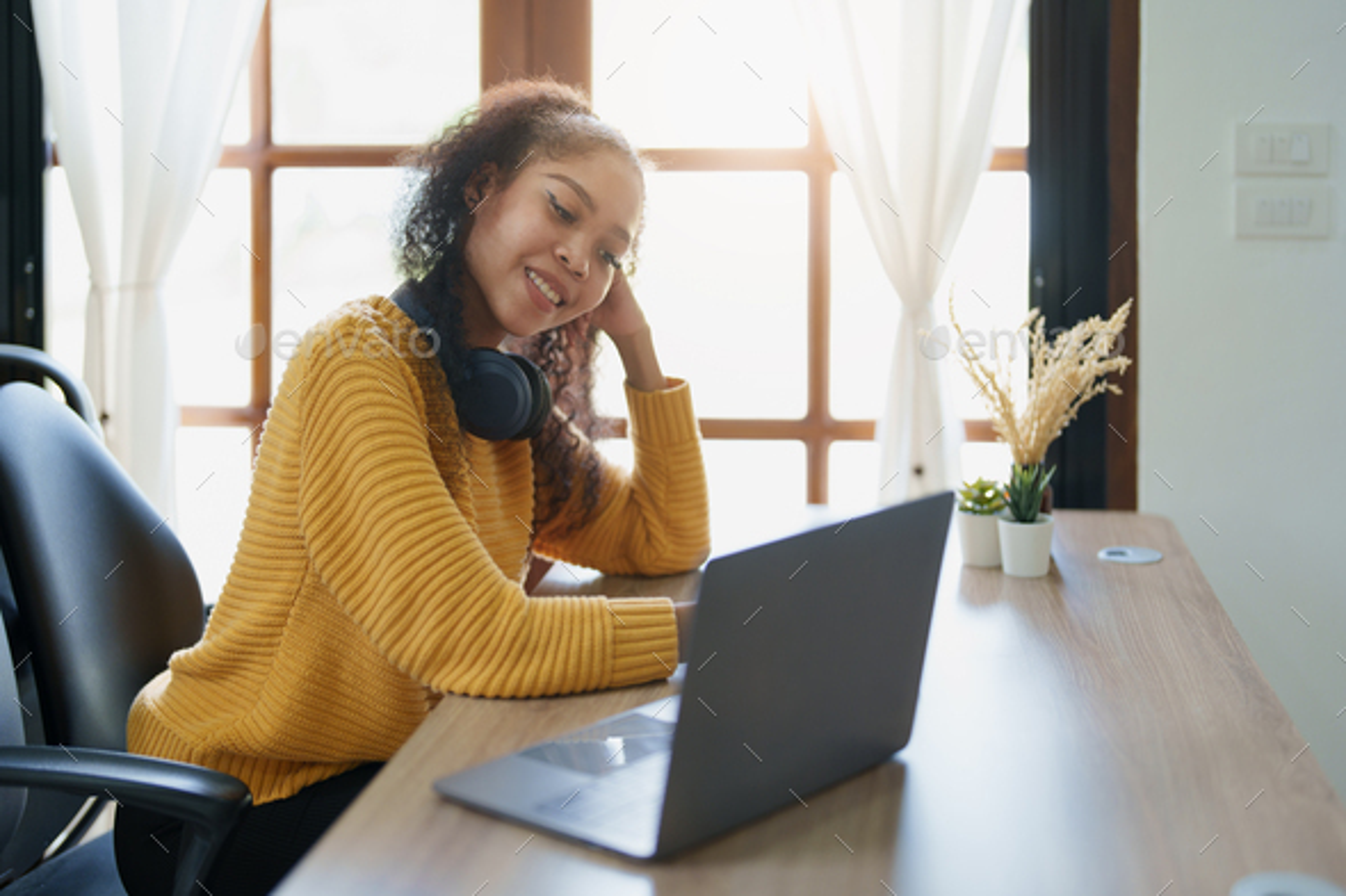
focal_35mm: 50
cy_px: 448
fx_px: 1869
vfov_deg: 27.0
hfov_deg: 39.6
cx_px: 673
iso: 160
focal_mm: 50
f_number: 1.2
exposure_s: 1/250
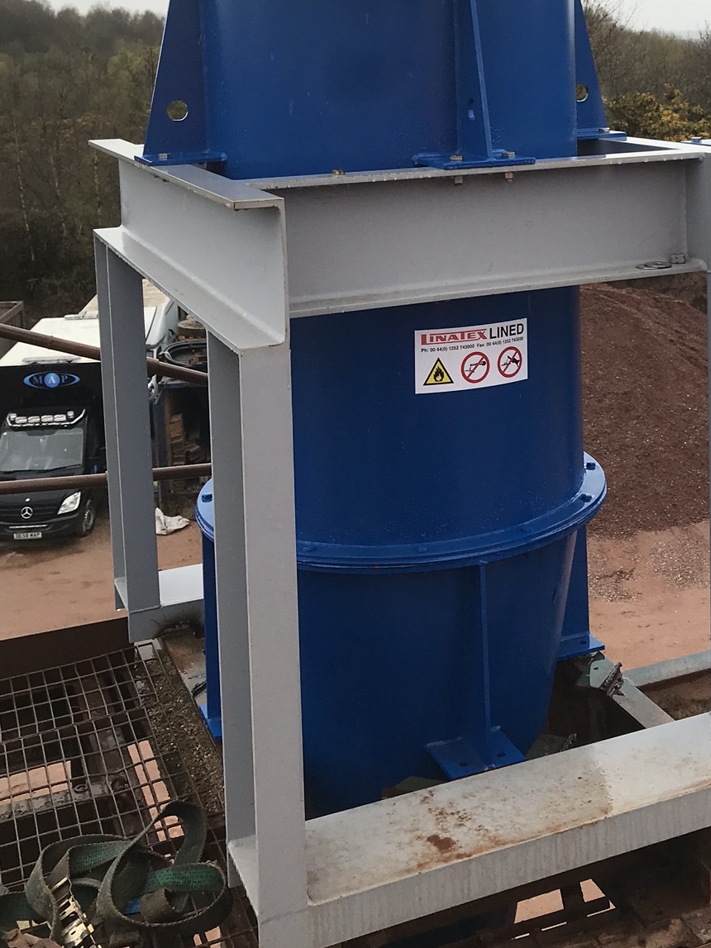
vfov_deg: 36.8
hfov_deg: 28.7
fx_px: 1370
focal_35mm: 50
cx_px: 518
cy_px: 178
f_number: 1.8
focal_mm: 3.99
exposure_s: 1/427
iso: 20
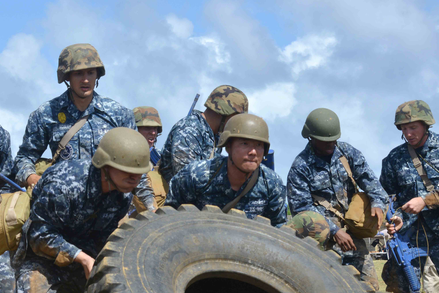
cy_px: 228
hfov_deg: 14.7
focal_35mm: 139
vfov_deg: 9.9
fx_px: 1695
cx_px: 143
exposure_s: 1/320
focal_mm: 75
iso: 400
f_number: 16
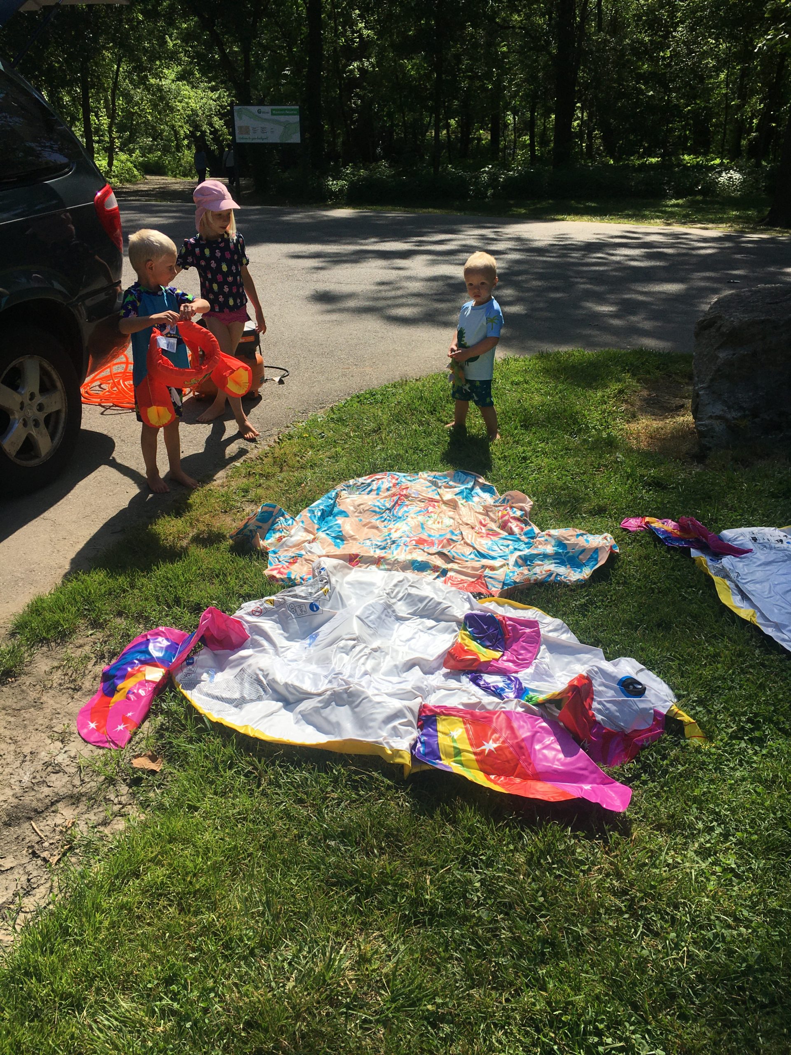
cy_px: 528
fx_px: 884
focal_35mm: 29
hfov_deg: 48.2
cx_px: 396
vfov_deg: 61.7
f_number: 2.2
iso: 25
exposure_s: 1/1972
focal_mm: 4.15
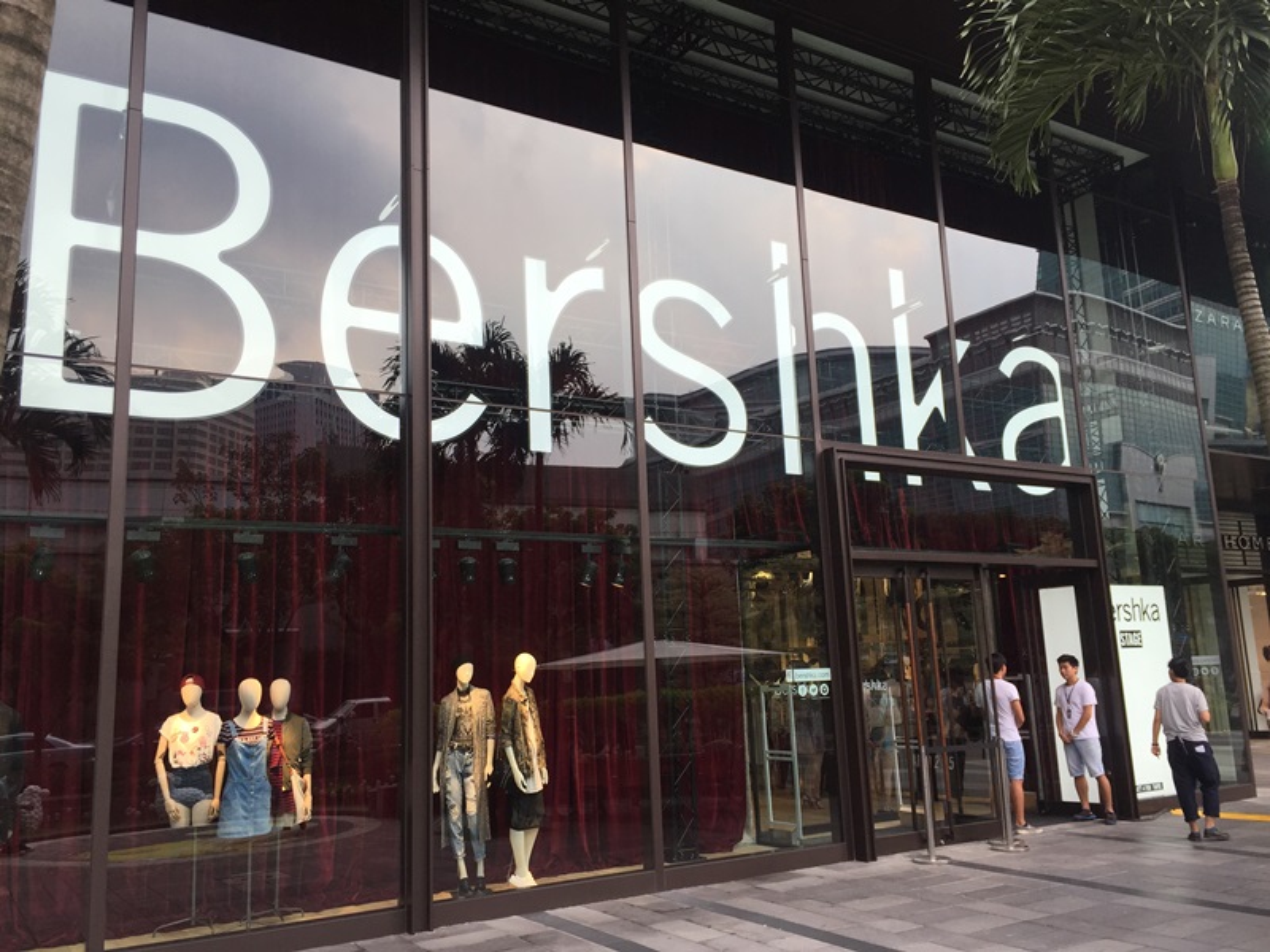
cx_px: 635
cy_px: 476
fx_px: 1064
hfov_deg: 61.7
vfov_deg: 48.2
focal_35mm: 29
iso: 32
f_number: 2.2
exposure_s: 1/284
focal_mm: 4.15
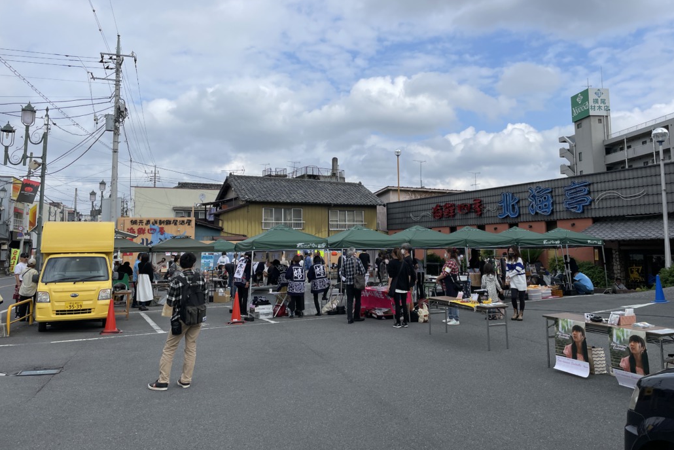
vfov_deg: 46.3
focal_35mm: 28
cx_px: 348
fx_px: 524
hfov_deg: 65.4
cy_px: 193
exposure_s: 1/4831
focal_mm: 4.2
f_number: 1.6
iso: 32
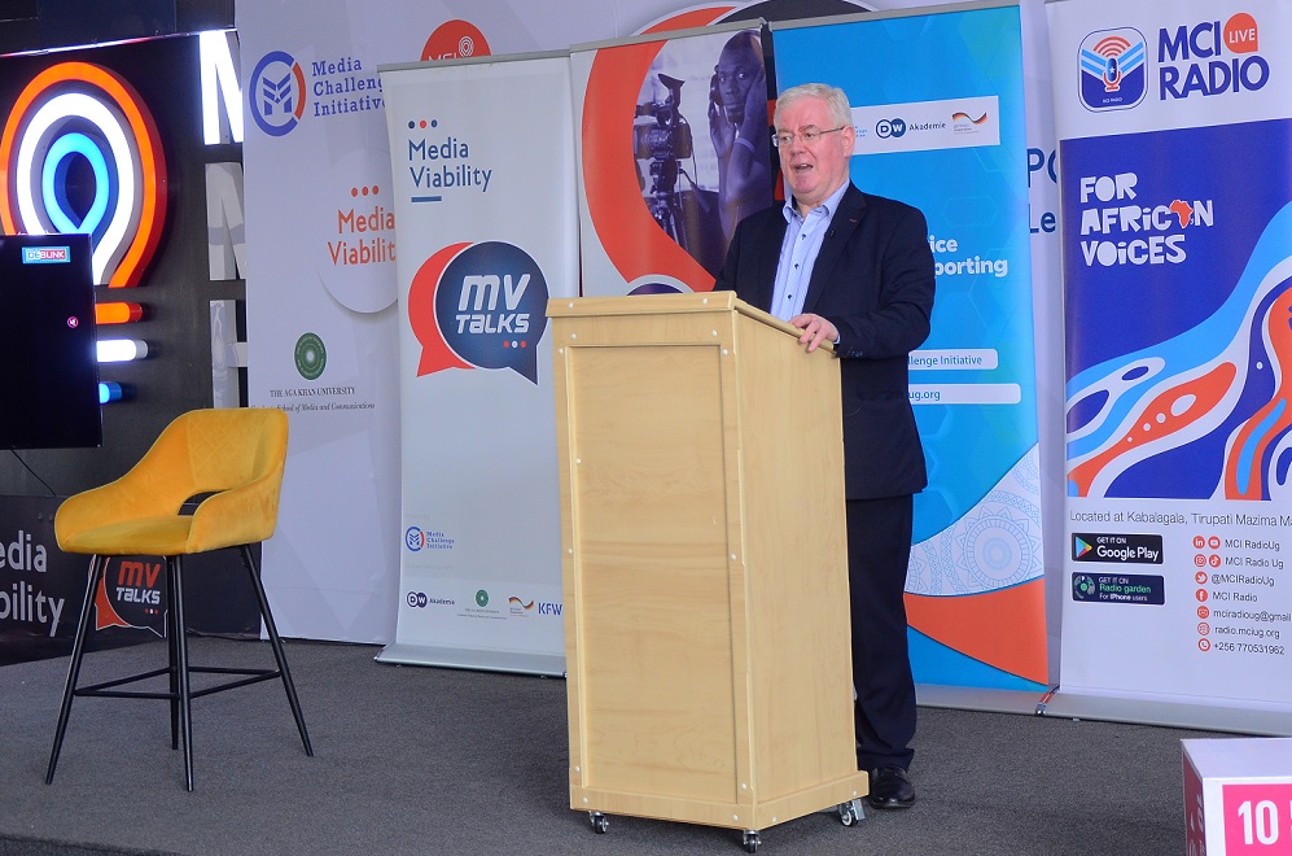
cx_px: 794
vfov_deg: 18.3
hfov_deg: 27.3
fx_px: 2650
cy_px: 348
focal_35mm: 74
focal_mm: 38
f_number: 4.5
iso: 800
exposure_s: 1/50
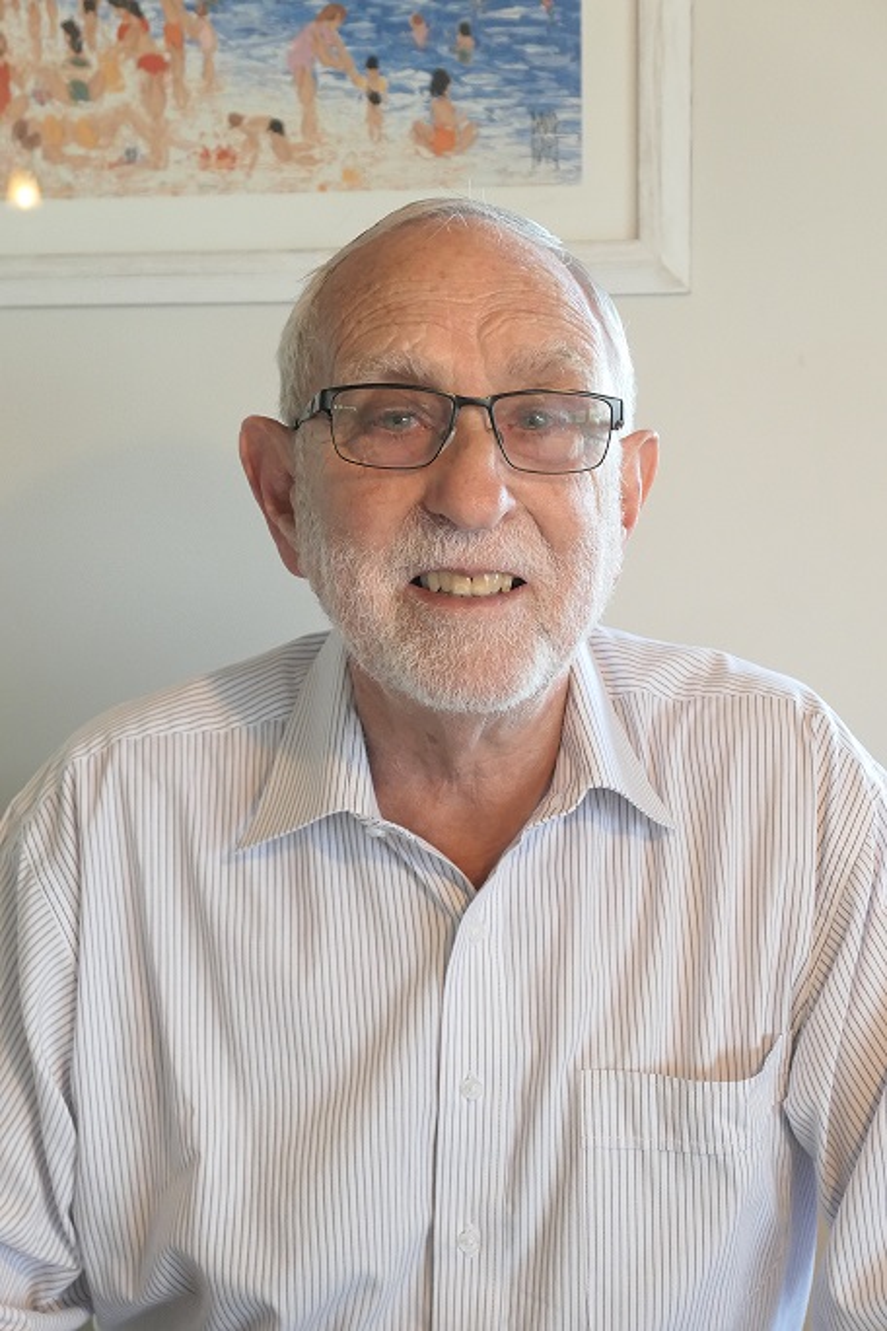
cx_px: 444
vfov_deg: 40.3
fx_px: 1811
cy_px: 666
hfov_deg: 27.5
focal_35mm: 49
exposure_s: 1/100
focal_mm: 17.7
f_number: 2.8
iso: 1600
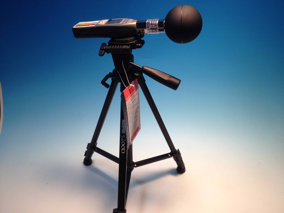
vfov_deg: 40.7
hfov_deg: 52.6
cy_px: 106
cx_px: 142
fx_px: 287
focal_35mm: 35
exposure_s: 1/60
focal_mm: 4.28
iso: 80
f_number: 2.4
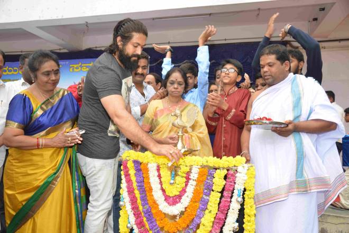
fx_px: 301
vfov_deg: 42.3
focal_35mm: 31
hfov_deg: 60.3
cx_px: 174
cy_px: 116
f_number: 6.3
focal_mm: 31
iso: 200
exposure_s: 1/125
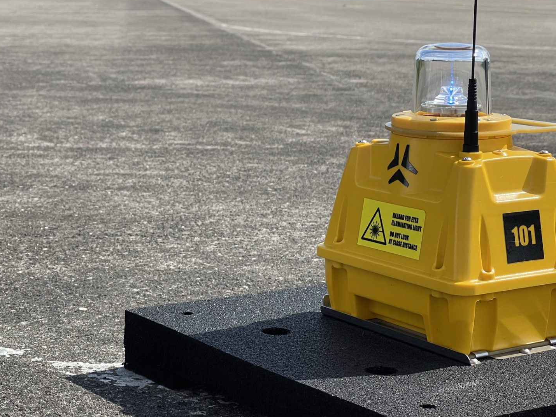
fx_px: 1381
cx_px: 275
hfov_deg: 22.8
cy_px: 138
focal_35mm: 86
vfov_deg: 17.1
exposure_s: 1/1233
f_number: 2.2
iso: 20
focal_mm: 7.5
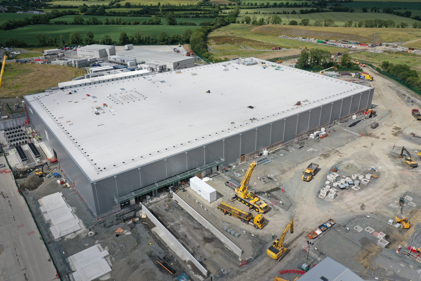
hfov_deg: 65.5
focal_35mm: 28
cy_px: 140
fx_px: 327
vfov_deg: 46.4
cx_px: 210
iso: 100
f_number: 5.6
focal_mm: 10.26
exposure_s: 1/800
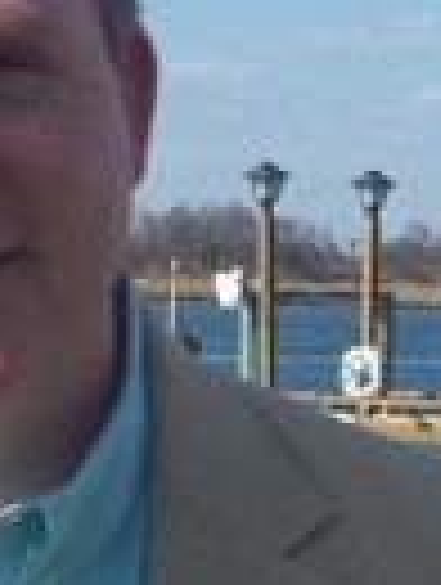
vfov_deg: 15.1
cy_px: 423
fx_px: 2201
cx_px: -104
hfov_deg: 11.2
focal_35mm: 130
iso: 80
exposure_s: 1/250
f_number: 8
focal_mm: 6.5
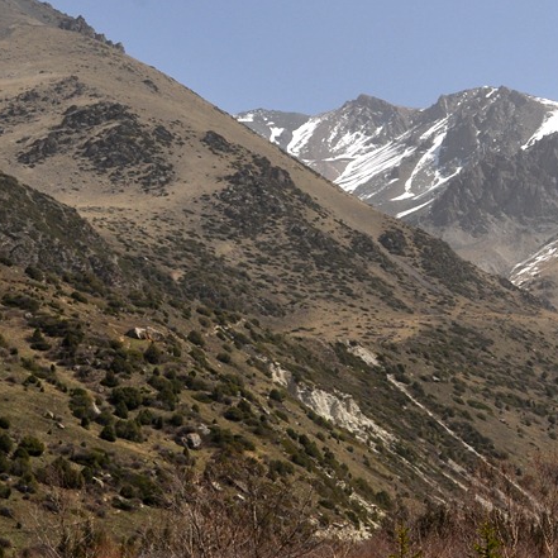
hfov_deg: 15.8
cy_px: 234
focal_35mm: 104
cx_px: 762
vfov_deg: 16.7
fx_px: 1897
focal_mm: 28
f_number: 10
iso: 200
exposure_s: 1/400
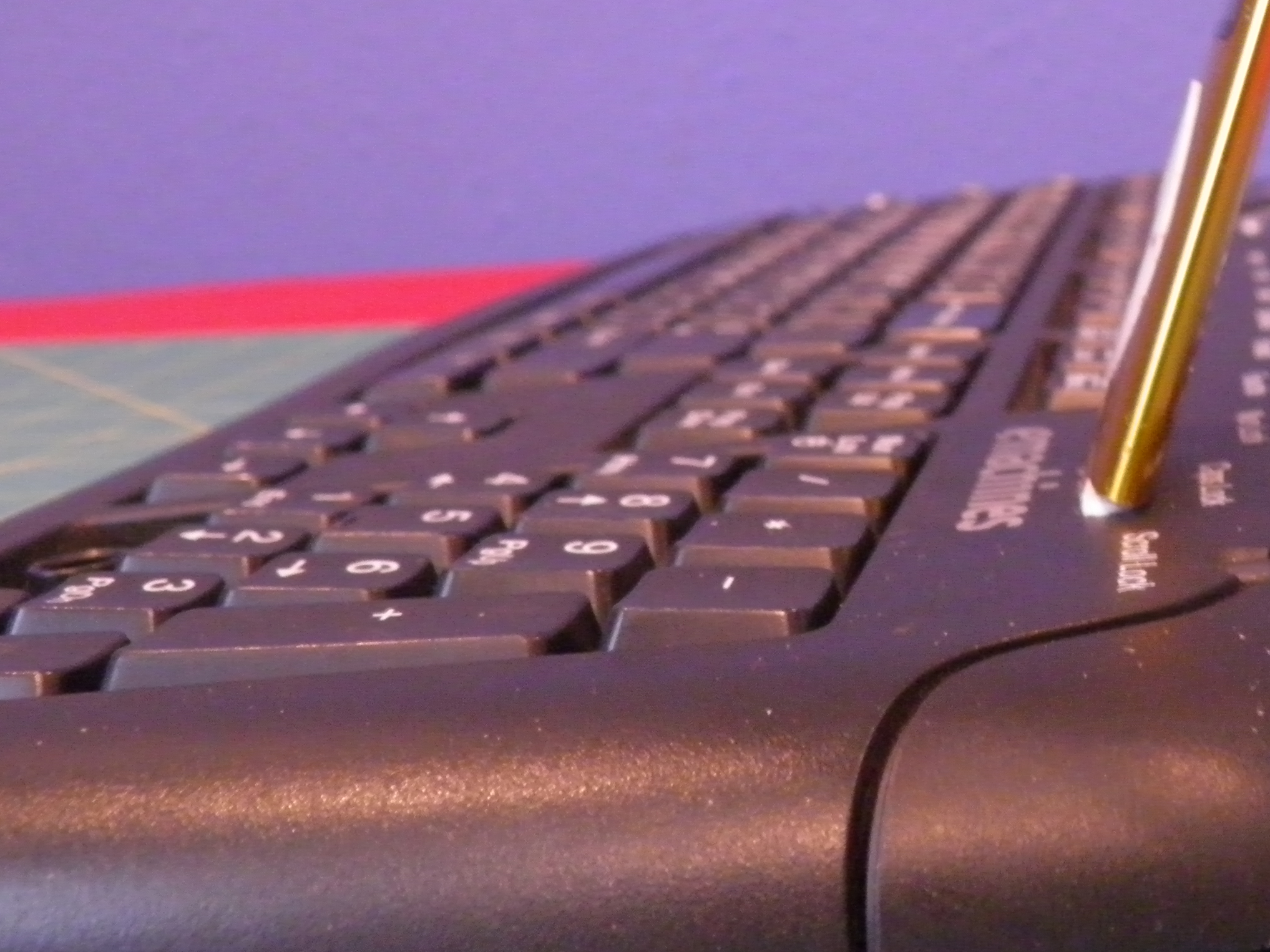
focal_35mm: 59
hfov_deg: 31.7
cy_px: 208
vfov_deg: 24.5
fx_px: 2164
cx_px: 1042
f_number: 2.8
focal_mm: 4.9
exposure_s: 1/10
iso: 400
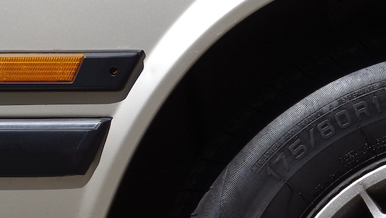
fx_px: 1853
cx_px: 488
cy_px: 164
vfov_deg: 6.7
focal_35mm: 181
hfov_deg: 11.6
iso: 100
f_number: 7.1
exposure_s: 1/320
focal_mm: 30.63
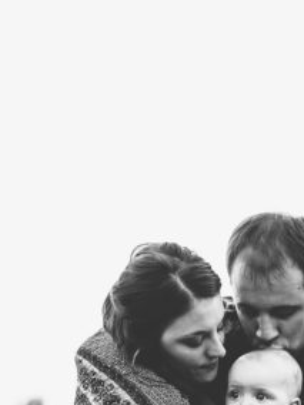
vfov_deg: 21.1
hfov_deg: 16.1
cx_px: 263
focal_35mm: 91
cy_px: 360
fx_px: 1066
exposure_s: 1/800
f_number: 1.4
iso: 125
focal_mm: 35
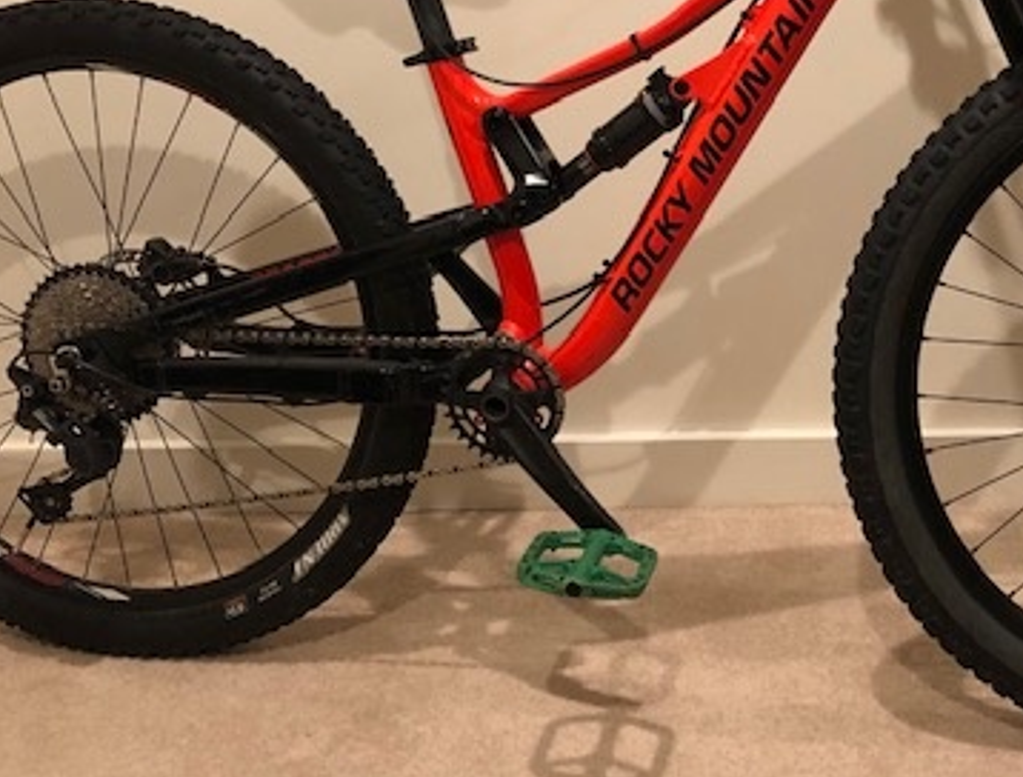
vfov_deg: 29.0
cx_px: 703
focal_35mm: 50
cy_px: 217
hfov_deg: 37.5
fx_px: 1485
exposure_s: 1/15
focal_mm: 3.99
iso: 80
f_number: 1.8
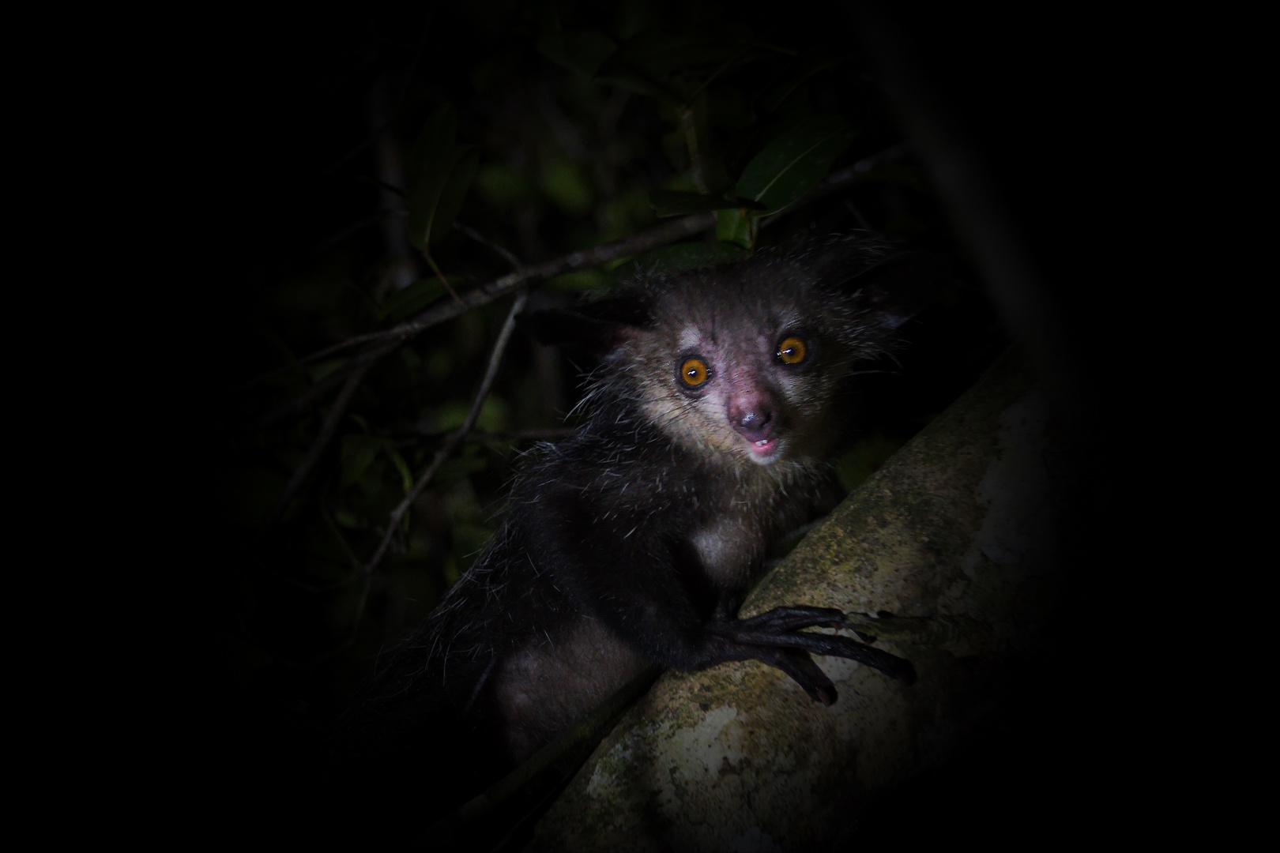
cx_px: 640
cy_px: 426
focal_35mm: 180
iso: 8000
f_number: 5
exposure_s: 1/30
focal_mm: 120
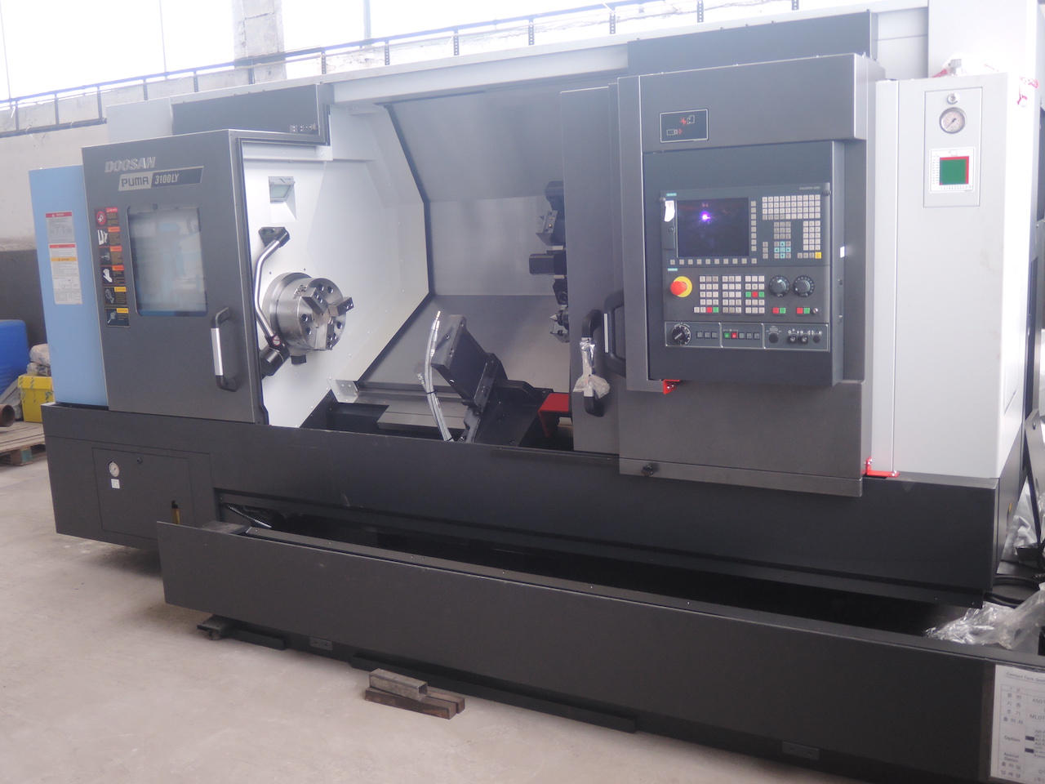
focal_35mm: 35
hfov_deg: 52.6
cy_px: 392
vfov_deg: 40.7
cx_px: 522
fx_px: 1057
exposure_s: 1/13
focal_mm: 7.5
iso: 400
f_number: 2.5
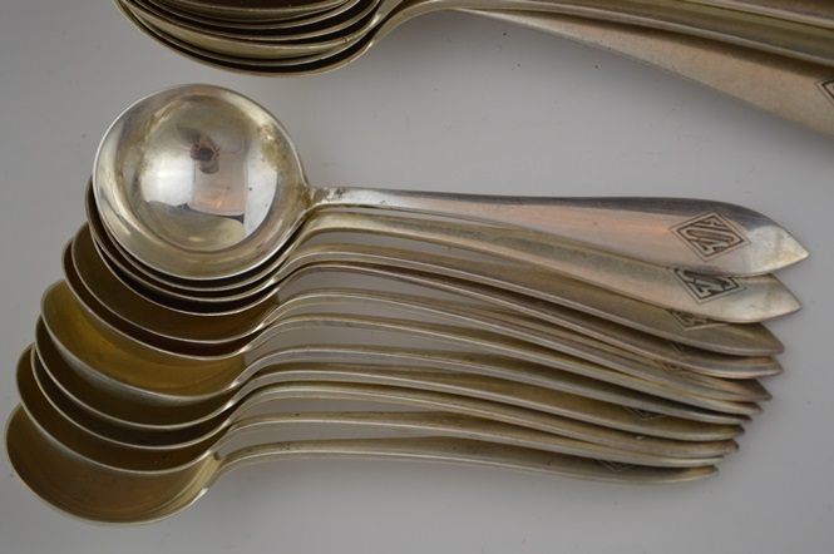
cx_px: 417
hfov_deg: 29.3
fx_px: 1597
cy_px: 277
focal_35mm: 69
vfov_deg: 19.7
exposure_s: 1/60
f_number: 5.3
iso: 400
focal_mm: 46
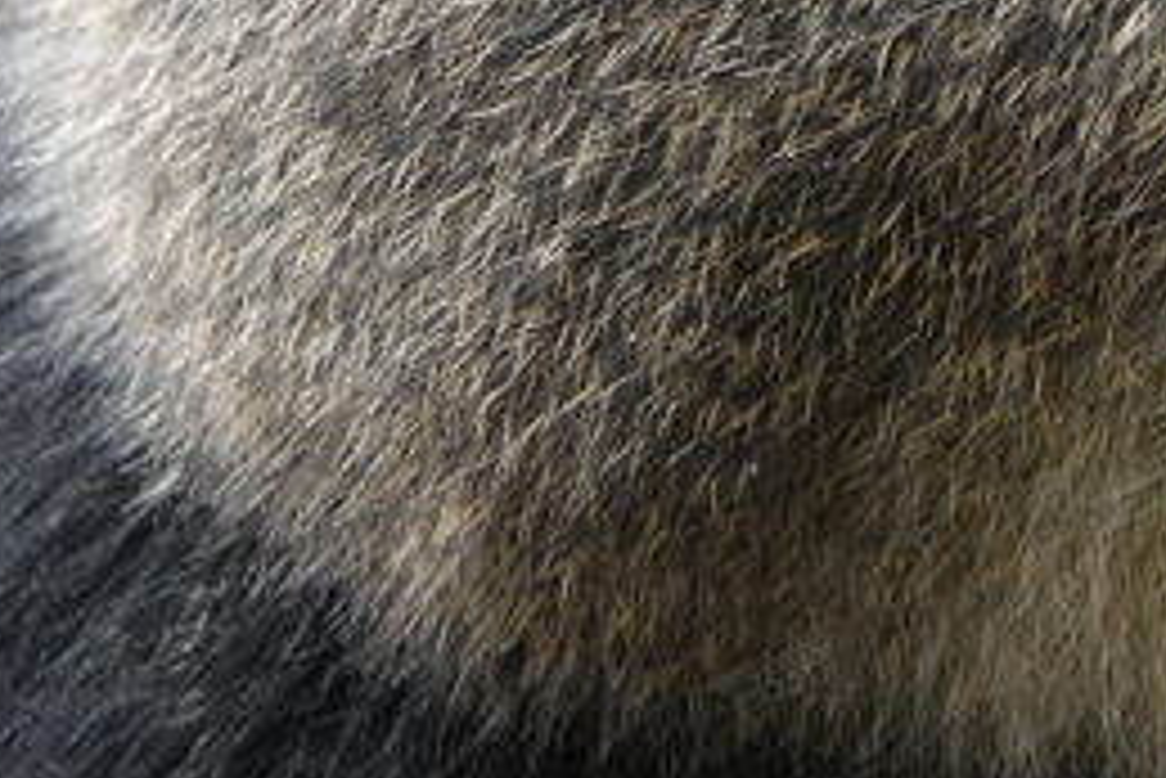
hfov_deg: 1.1
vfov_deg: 0.7
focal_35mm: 1917
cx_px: 1657
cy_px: -272
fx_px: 62122
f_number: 4
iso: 250
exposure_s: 1/250
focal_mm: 177.86
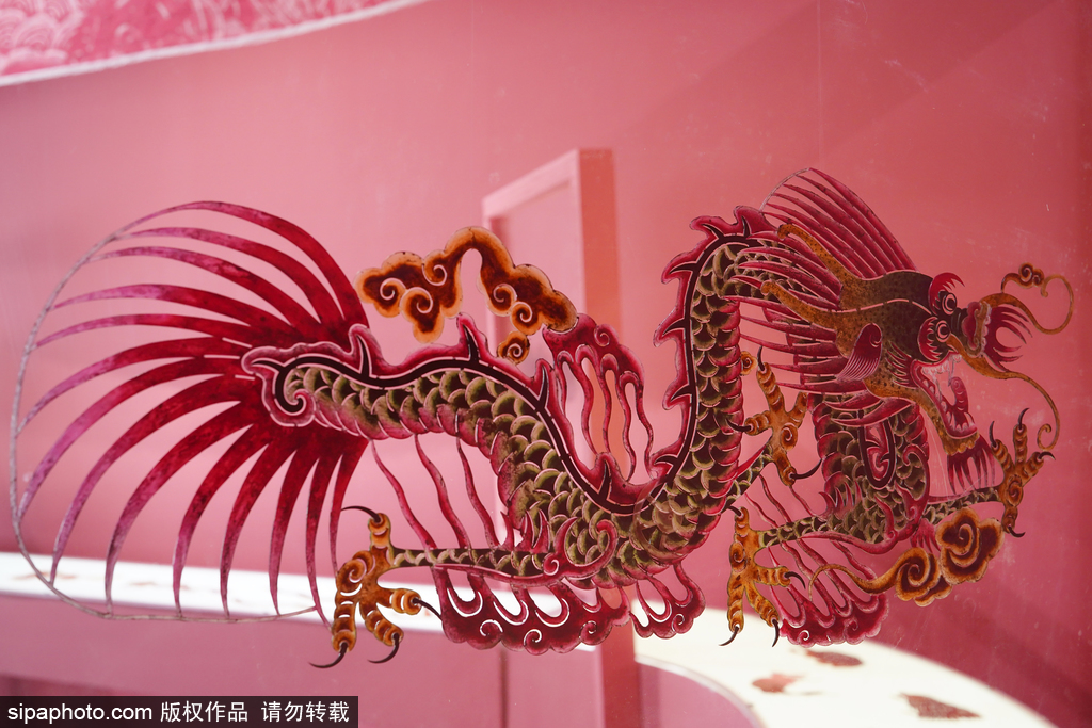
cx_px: 546
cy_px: 364
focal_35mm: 40
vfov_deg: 33.4
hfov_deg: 48.5
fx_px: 1213
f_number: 5.6
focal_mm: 40
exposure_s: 1/25
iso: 1600
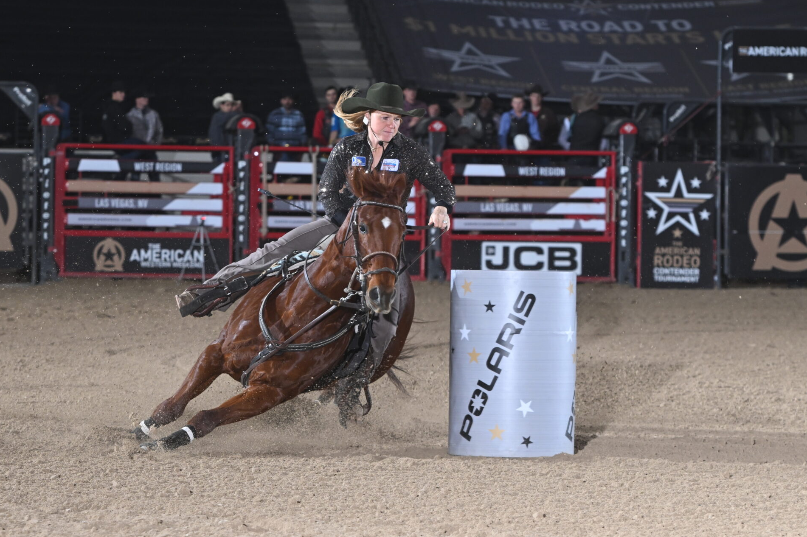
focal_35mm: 181
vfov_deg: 7.6
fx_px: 4056
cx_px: 382
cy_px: 267
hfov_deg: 11.4
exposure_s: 1/200
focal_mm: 112
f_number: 4.5
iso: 800
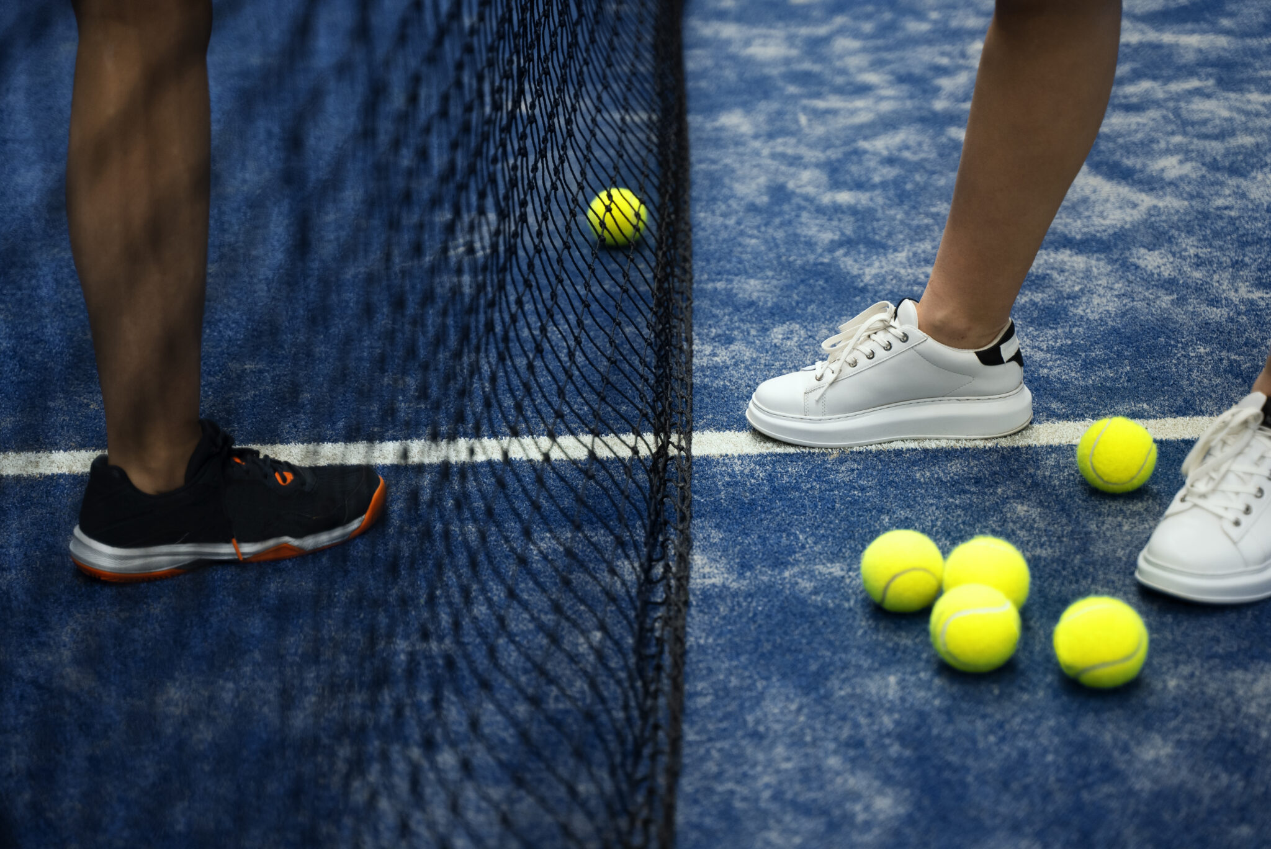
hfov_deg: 30.1
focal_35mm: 67
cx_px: 636
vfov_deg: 20.3
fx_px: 2367
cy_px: 424
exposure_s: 1/640
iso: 640
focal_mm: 67
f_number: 2.8
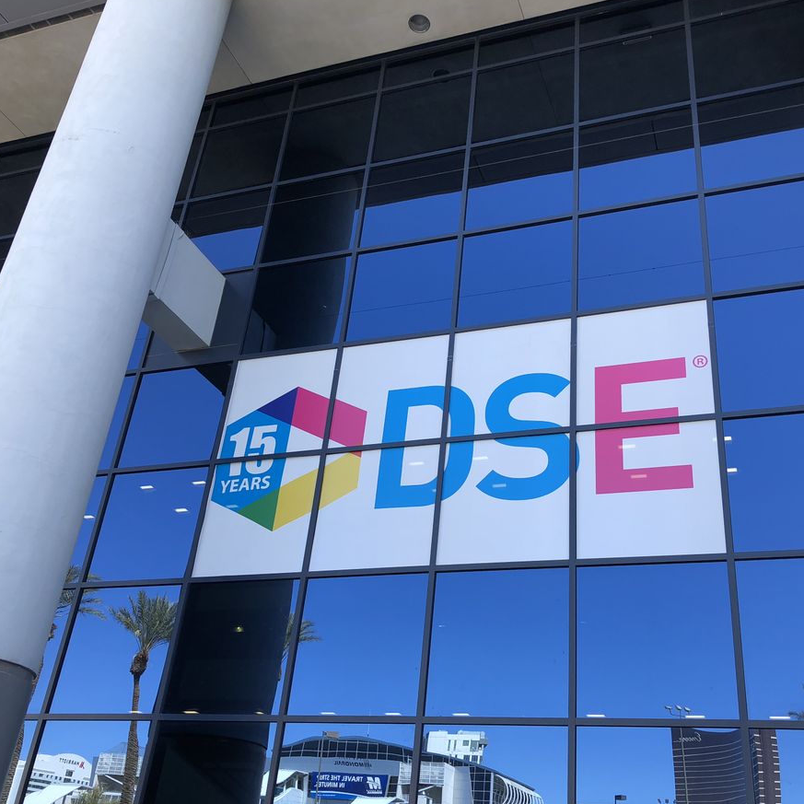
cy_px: 409
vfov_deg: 48.4
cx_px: 459
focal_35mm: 34
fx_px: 893
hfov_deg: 48.3
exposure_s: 1/221
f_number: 1.8
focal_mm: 3.99
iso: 20
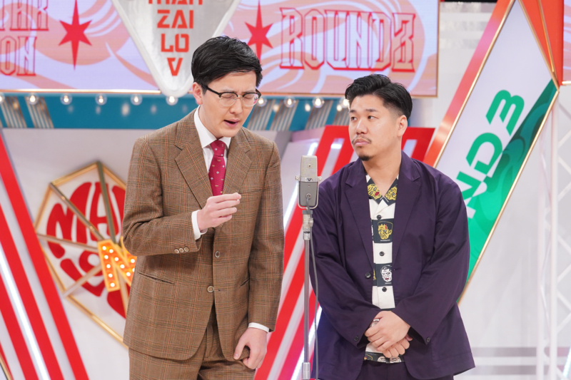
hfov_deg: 17.8
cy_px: 190
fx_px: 1824
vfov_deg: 11.9
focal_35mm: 115
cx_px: 286
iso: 2000
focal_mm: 115
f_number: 5
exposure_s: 1/250
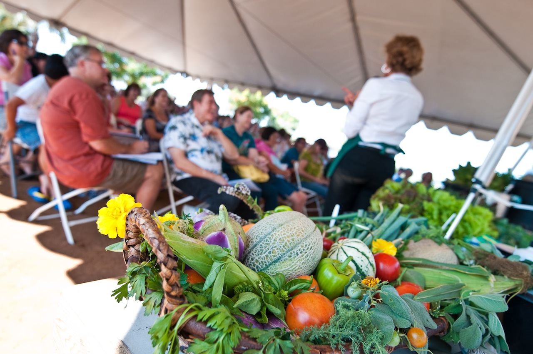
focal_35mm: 21
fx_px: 311
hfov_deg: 81.3
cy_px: 177
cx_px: 266
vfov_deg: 59.4
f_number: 2.8
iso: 200
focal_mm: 14
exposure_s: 1/250
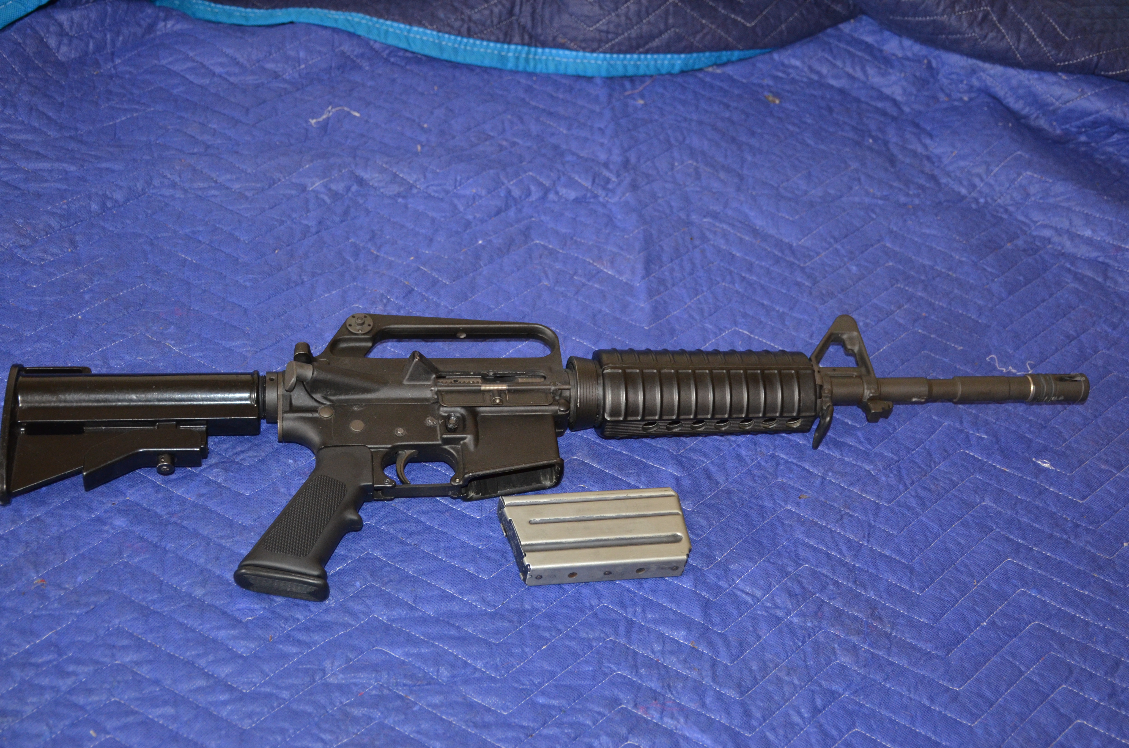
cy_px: 374
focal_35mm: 48
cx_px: 564
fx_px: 1502
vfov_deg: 28.0
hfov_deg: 41.2
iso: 800
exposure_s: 1/60
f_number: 4
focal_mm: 32
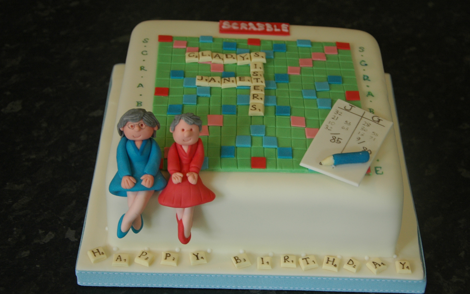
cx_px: 256
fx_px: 935
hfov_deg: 28.2
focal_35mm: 73
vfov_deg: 17.9
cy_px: 159
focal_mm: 42
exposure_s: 1/30
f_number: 4.8
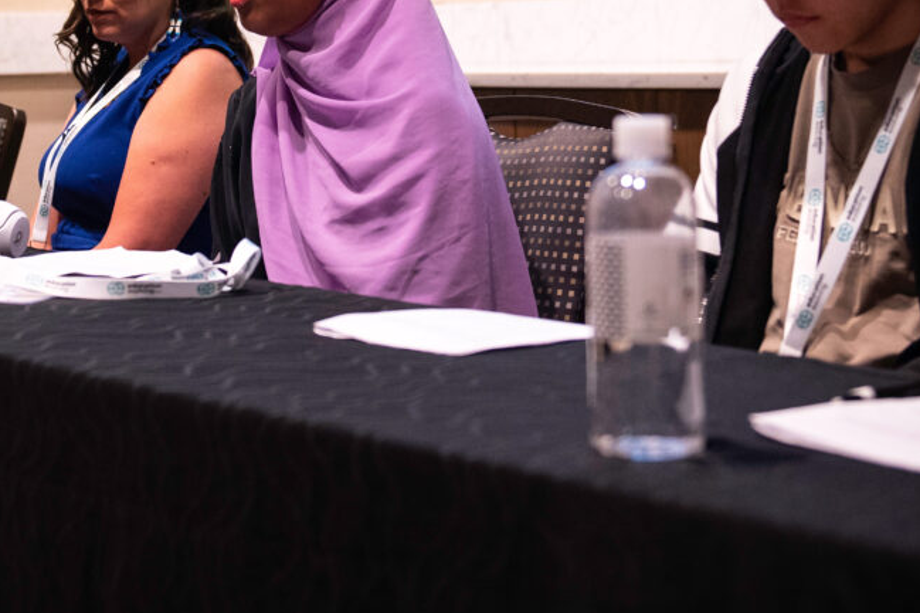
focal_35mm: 90
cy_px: 43
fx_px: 2299
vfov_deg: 15.0
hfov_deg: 22.5
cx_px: 313
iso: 2500
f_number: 2.8
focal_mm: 38
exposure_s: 1/200
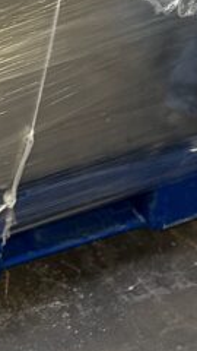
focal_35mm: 121
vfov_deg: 17.0
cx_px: -60
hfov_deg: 9.8
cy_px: -57
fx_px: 1124
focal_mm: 5.7
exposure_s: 1/60
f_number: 1.5
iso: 160
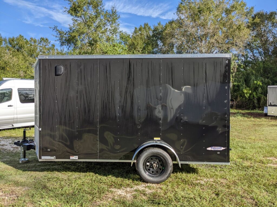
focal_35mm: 27
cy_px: 104
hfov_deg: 65.3
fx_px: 216
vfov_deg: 51.4
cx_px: 138
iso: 43
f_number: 1.73
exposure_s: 1/2132
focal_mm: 4.38
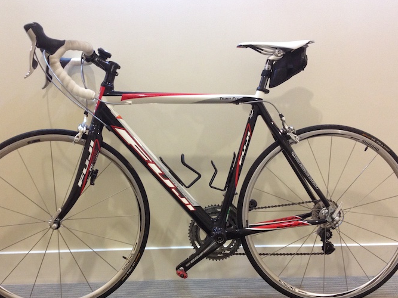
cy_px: 166
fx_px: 483
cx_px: 187
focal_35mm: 42
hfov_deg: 44.8
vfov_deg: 34.3
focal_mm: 4.28
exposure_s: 1/20
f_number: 2.4
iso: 200
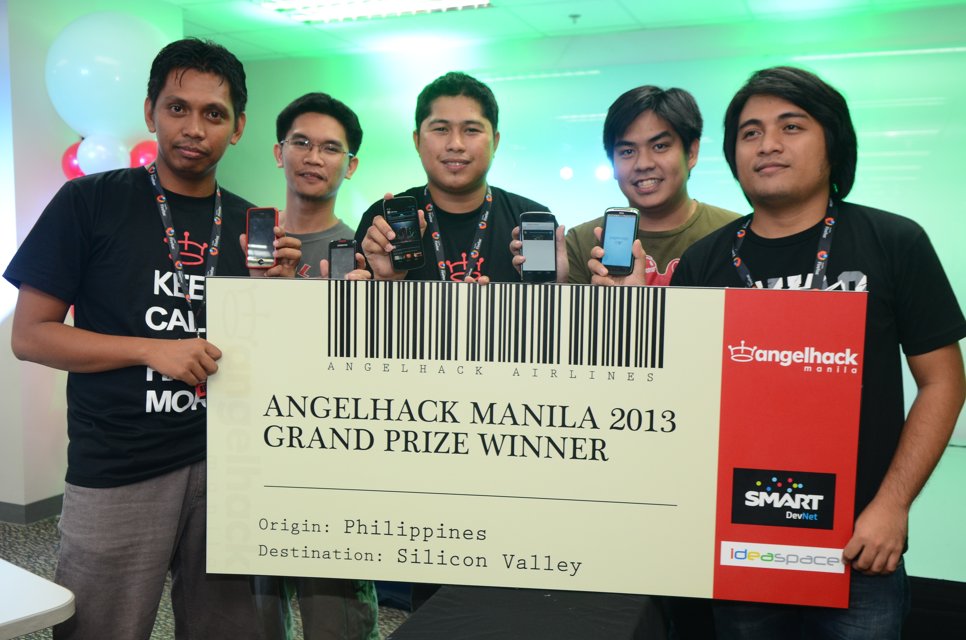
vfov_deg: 38.2
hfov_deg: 55.2
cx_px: 483
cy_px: 320
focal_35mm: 34
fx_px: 924
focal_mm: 23
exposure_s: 1/60
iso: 800
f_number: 5
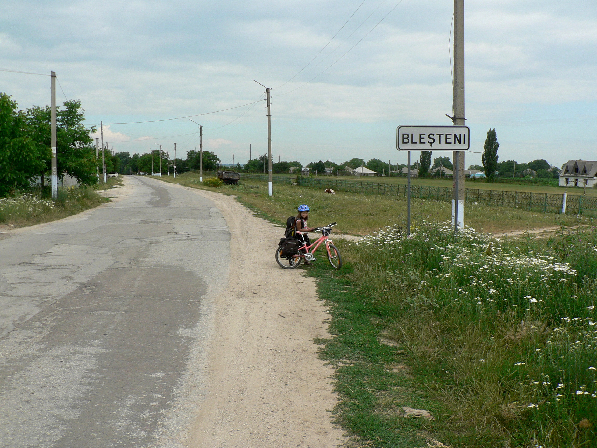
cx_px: 298
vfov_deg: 40.7
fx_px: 604
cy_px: 224
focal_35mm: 35
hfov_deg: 52.6
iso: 100
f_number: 3.6
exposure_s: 1/1000
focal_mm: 6
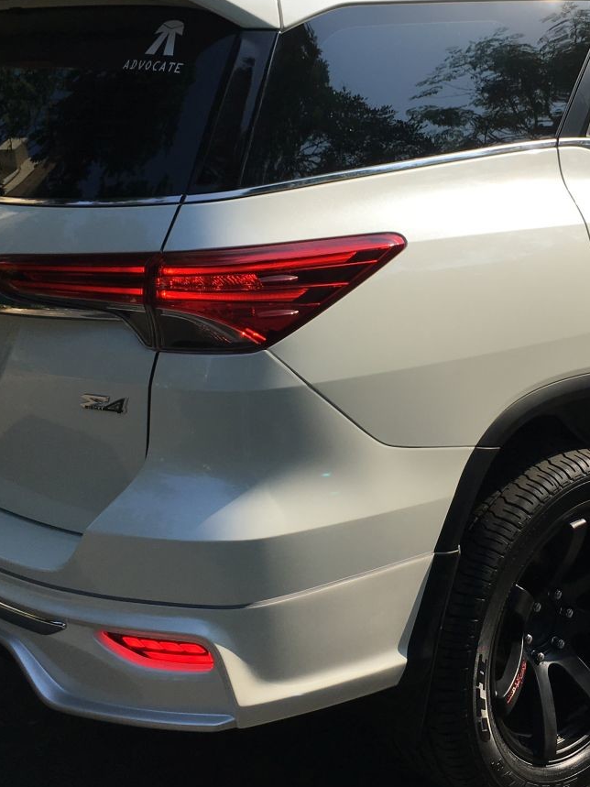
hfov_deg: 26.7
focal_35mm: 54
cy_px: 353
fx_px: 1227
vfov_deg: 35.5
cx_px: 445
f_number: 2.2
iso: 25
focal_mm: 4.15
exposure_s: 1/1399
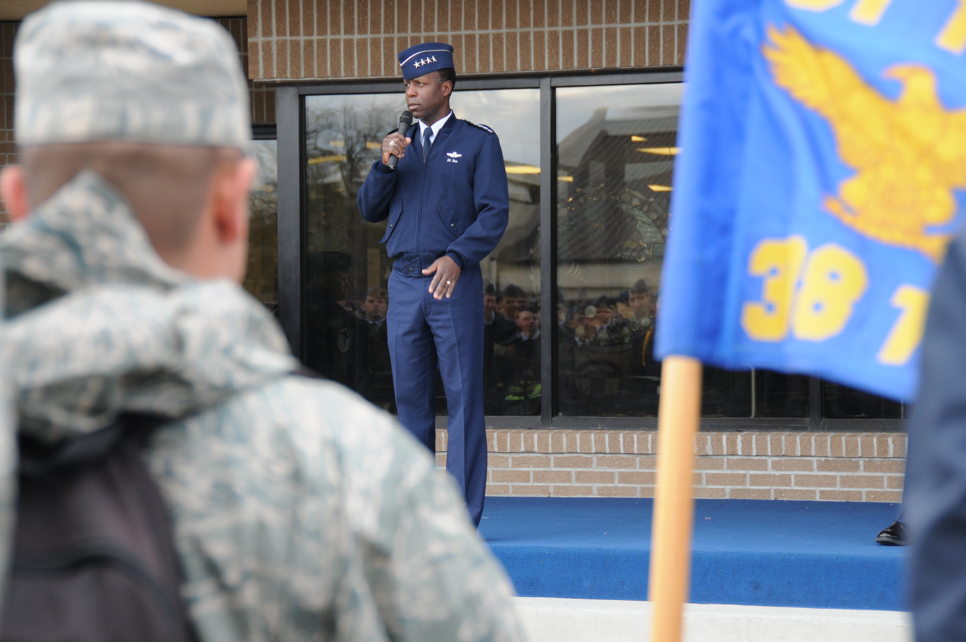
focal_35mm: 105
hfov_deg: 19.5
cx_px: 483
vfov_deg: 13.0
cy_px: 321
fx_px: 2814
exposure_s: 1/160
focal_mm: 70
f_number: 5
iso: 500
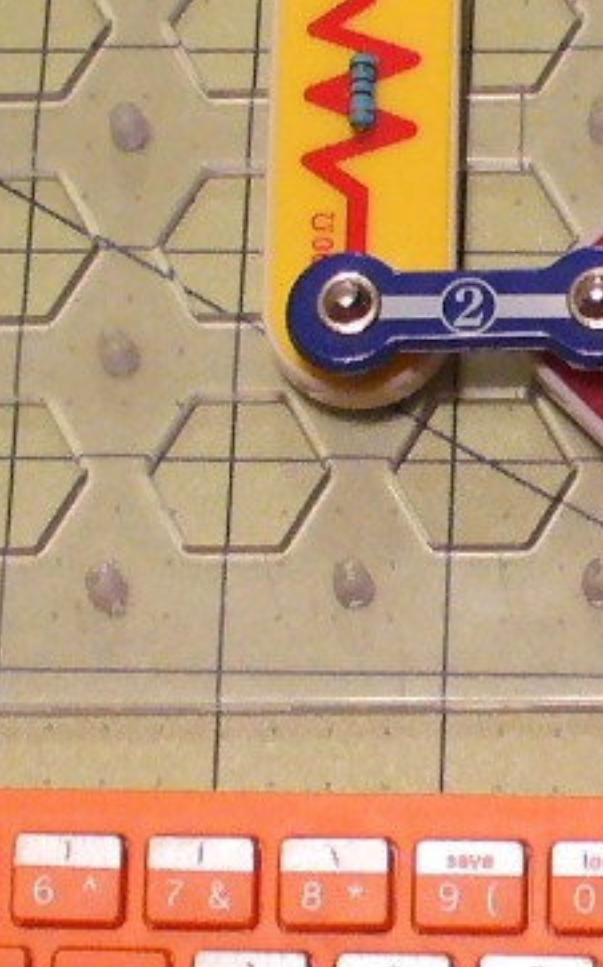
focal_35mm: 156
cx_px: 979
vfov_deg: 13.4
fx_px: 4105
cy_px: 406
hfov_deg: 8.2
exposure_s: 1/15
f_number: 2.8
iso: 200
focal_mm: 6.1
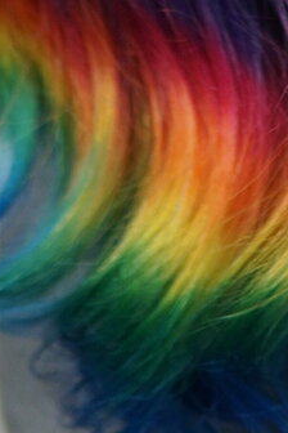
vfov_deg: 8.1
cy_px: -490
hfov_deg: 5.7
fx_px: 2892
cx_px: 381
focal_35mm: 241
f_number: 1.4
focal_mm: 30
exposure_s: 1/500
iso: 400
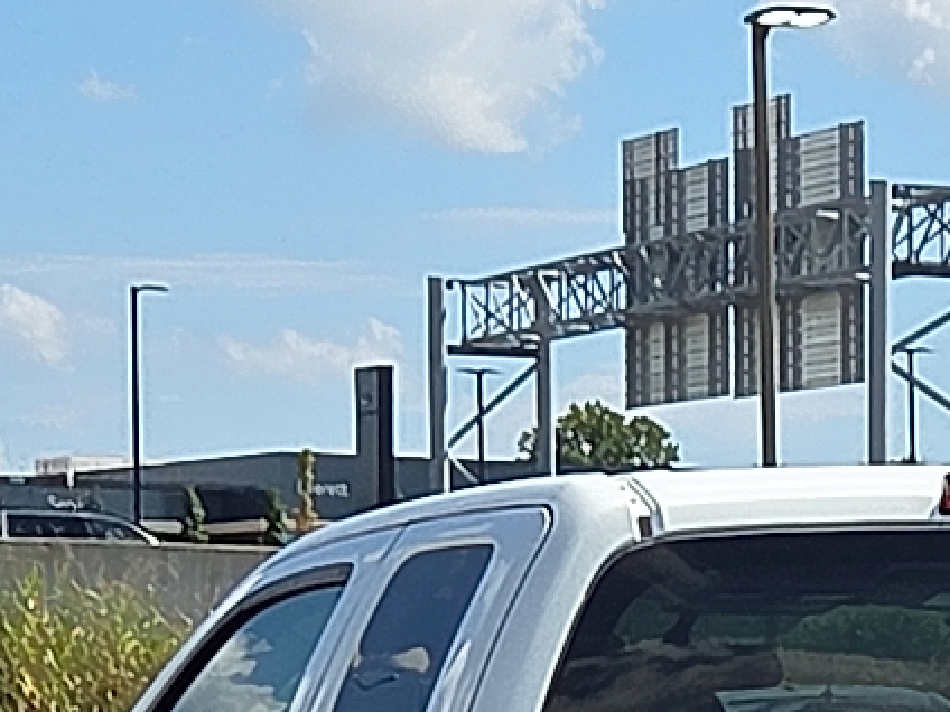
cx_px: 1365
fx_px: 5900
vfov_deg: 6.7
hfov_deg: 9.0
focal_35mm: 215
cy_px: 1303
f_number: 1.8
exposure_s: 1/10000
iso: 76
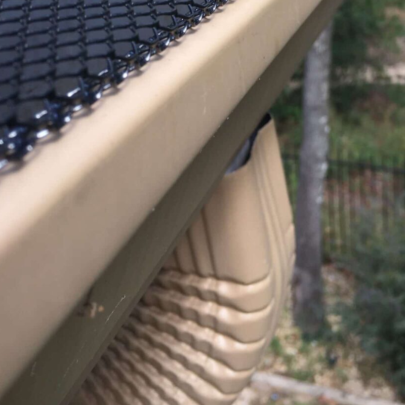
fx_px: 635
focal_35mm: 48
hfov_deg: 35.3
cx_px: 223
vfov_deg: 33.4
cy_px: 38
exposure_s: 1/247
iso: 32
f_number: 2.2
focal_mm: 4.15
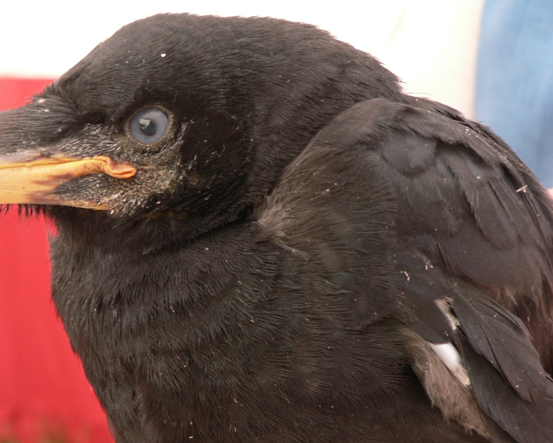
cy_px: 252
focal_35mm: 74
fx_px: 1211
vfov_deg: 20.7
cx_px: 165
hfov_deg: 25.5
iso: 80
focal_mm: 9.1
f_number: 2.8
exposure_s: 1/25
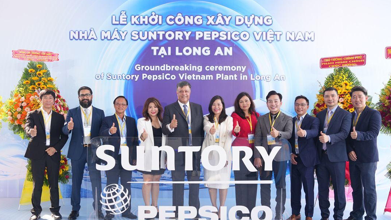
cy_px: 127
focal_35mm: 35
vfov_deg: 33.6
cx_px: 196
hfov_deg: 56.6
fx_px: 363
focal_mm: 33
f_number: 3.5
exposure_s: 1/160
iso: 200
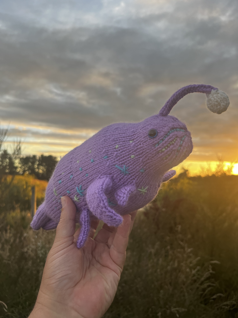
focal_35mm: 26
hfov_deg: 53.1
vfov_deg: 67.3
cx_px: 119
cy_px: 159
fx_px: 238
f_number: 1.6
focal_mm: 5.1
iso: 50
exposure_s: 1/459
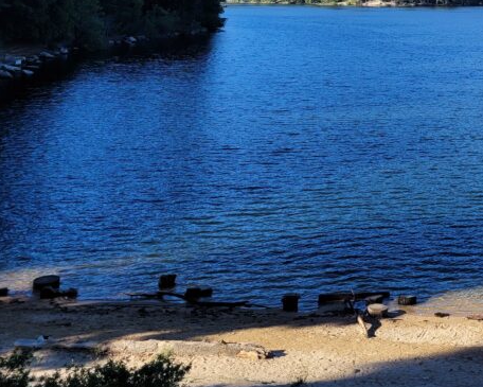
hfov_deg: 29.5
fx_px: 815
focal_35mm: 57
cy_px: -13
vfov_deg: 25.2
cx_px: 540
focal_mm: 5.4
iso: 40
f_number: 1.8
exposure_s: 1/1558
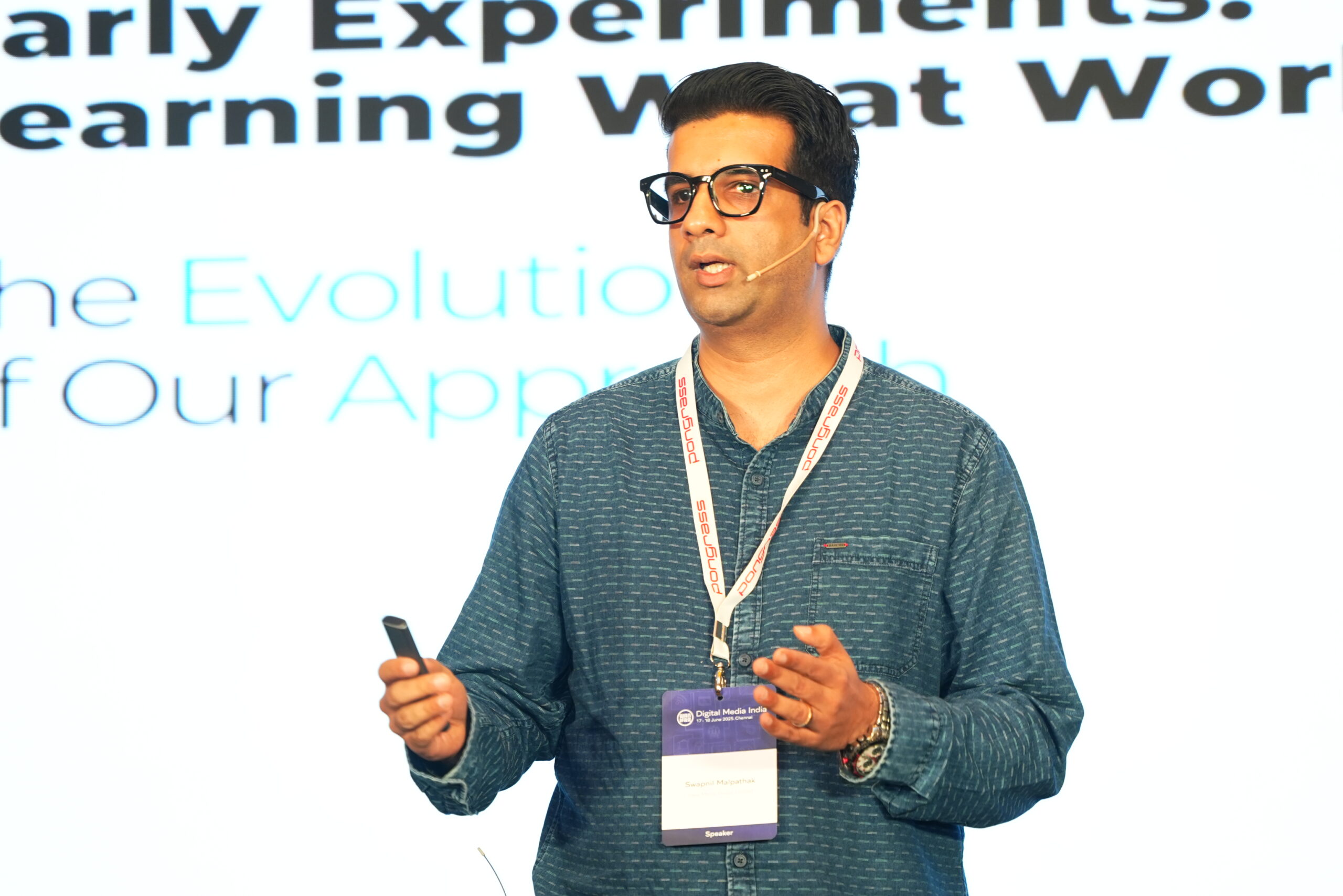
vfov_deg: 13.0
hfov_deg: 19.5
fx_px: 3917
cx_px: 672
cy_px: 448
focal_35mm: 105
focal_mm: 70
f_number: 3.2
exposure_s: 1/100
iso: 640
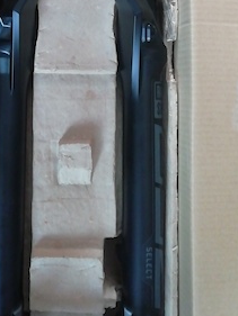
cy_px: 9
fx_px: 678
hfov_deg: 19.8
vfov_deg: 25.2
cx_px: 76
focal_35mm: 74
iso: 400
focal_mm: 3.46
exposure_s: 1/33.3
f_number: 2.2
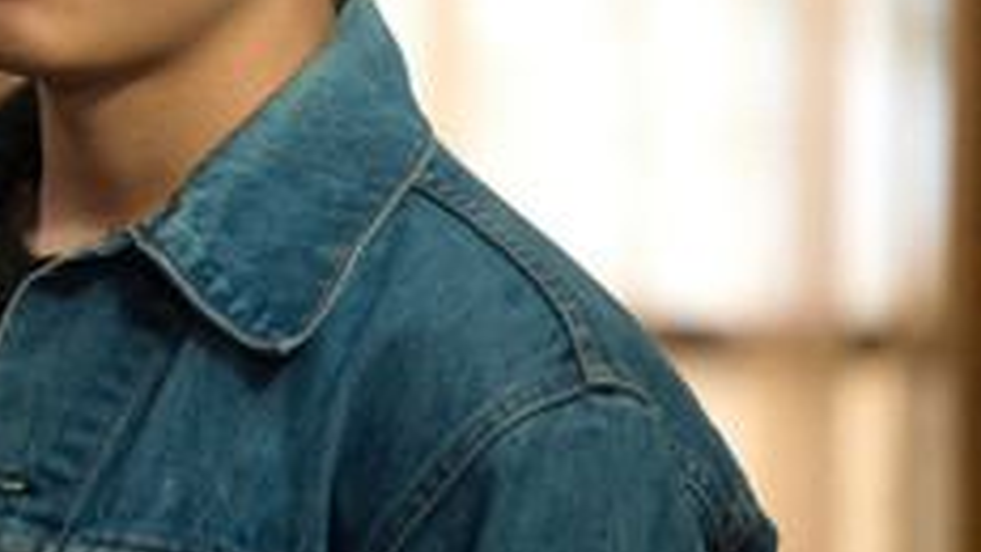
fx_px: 12357
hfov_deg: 4.5
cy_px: 106
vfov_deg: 2.6
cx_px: -13
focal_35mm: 475
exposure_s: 1/100
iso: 2500
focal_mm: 200
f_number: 2.8
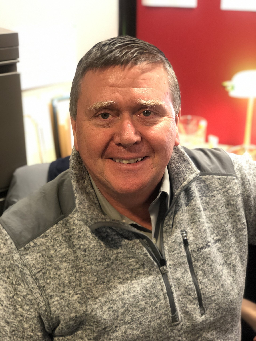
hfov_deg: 28.0
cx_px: 128
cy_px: 170
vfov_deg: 36.8
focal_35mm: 52
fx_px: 513
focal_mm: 6
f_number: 2.4
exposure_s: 1/15
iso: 160
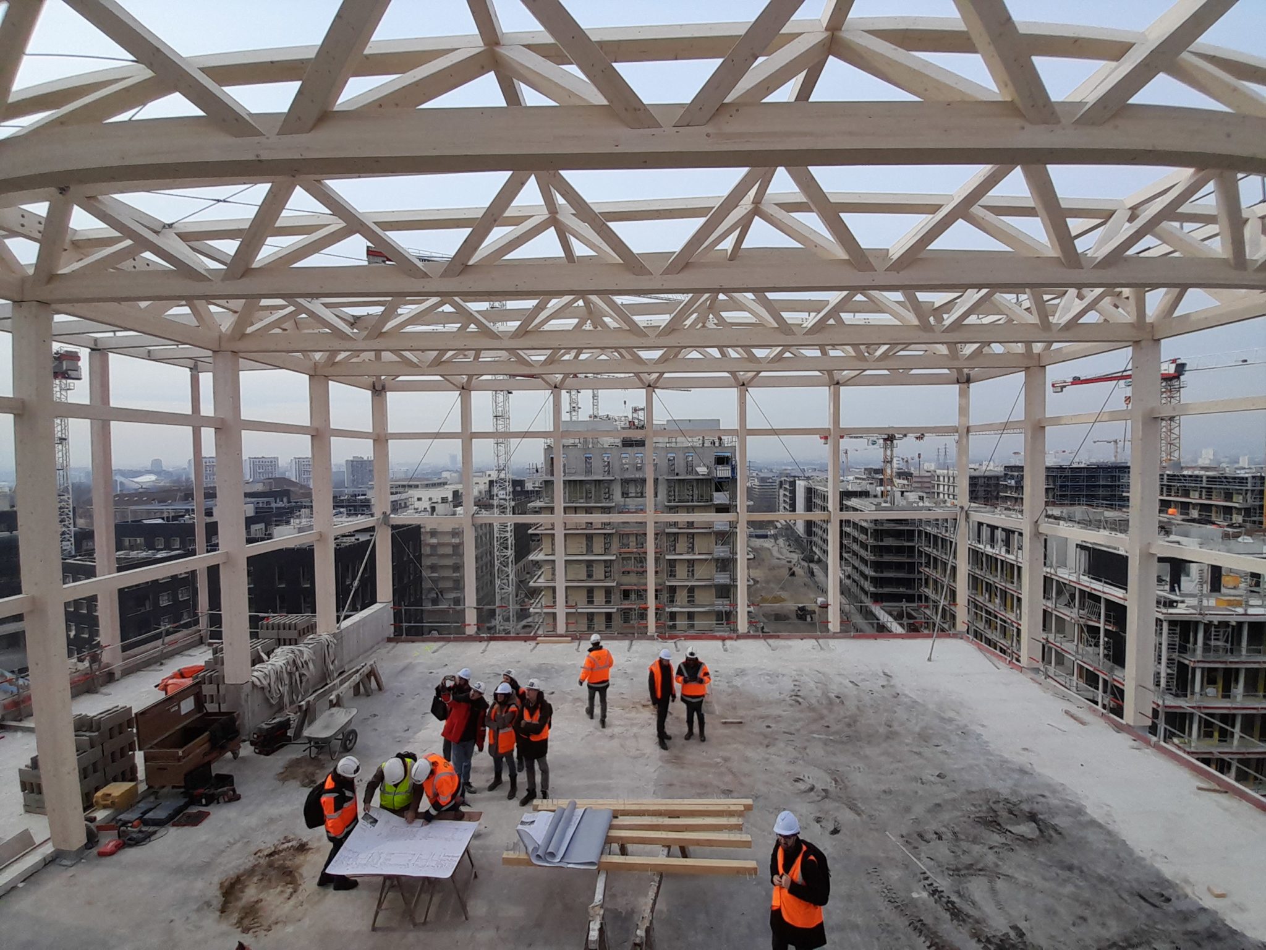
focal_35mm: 13
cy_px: 475
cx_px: 633
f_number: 2.2
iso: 40
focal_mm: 1.13
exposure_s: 1/784
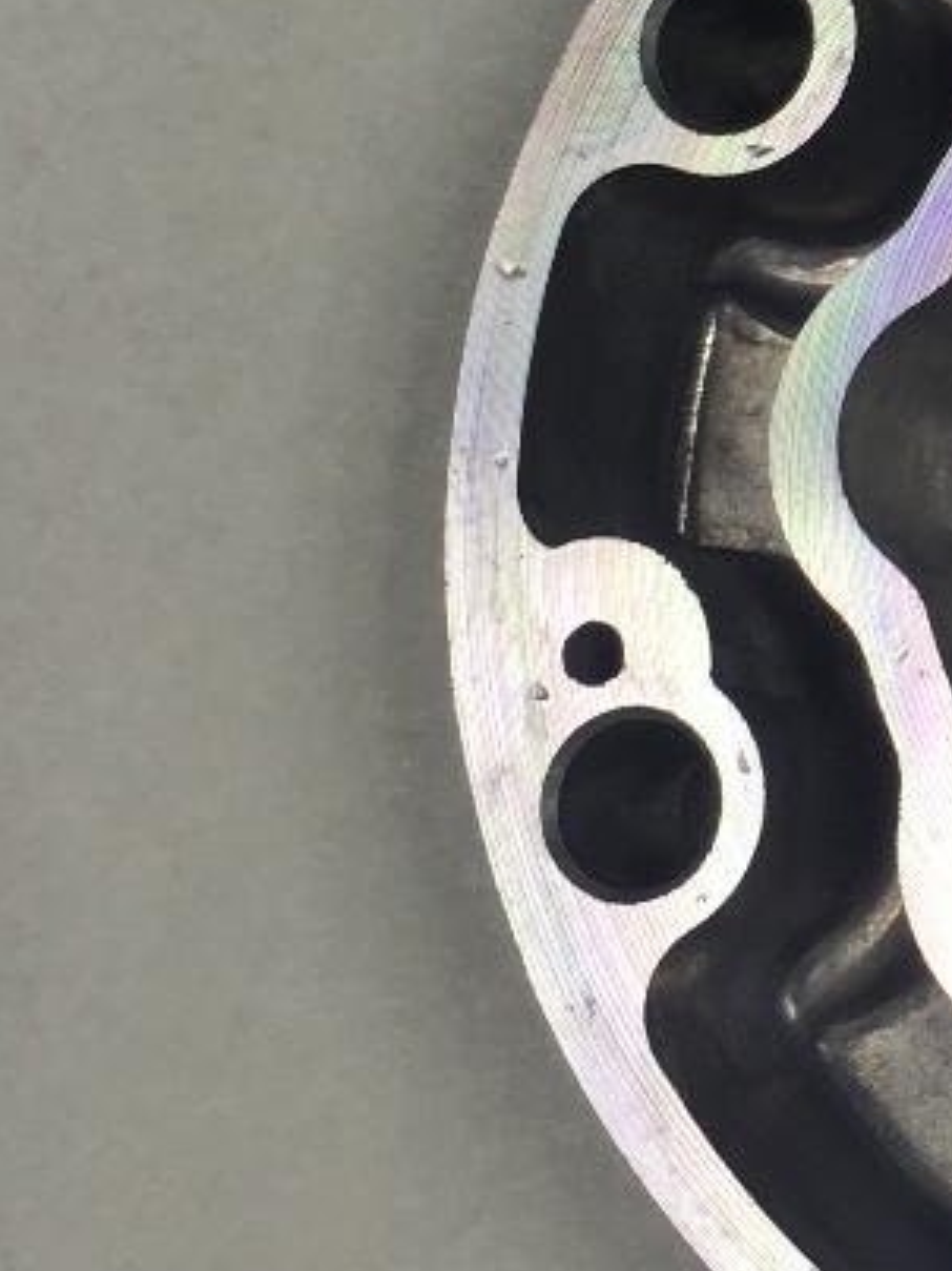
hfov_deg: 14.3
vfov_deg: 20.1
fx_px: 3522
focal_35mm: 96
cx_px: 1466
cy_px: 144
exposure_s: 1/30
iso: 32
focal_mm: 4.15
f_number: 2.2
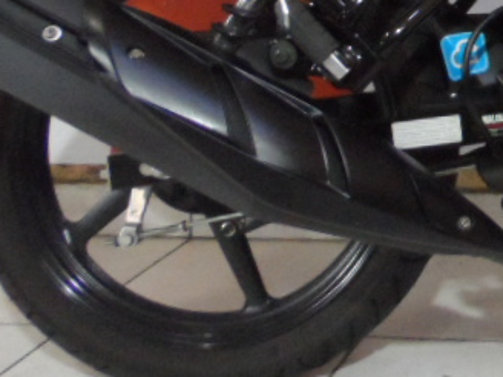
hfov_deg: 21.7
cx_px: 753
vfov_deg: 17.6
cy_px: -187
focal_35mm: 75
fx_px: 1090
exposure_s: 1/30
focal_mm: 4
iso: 480
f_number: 3.2
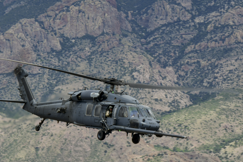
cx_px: 78
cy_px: 65
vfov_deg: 4.6
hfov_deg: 6.8
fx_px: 2029
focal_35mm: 301
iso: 160
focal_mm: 145
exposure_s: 1/60
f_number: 22
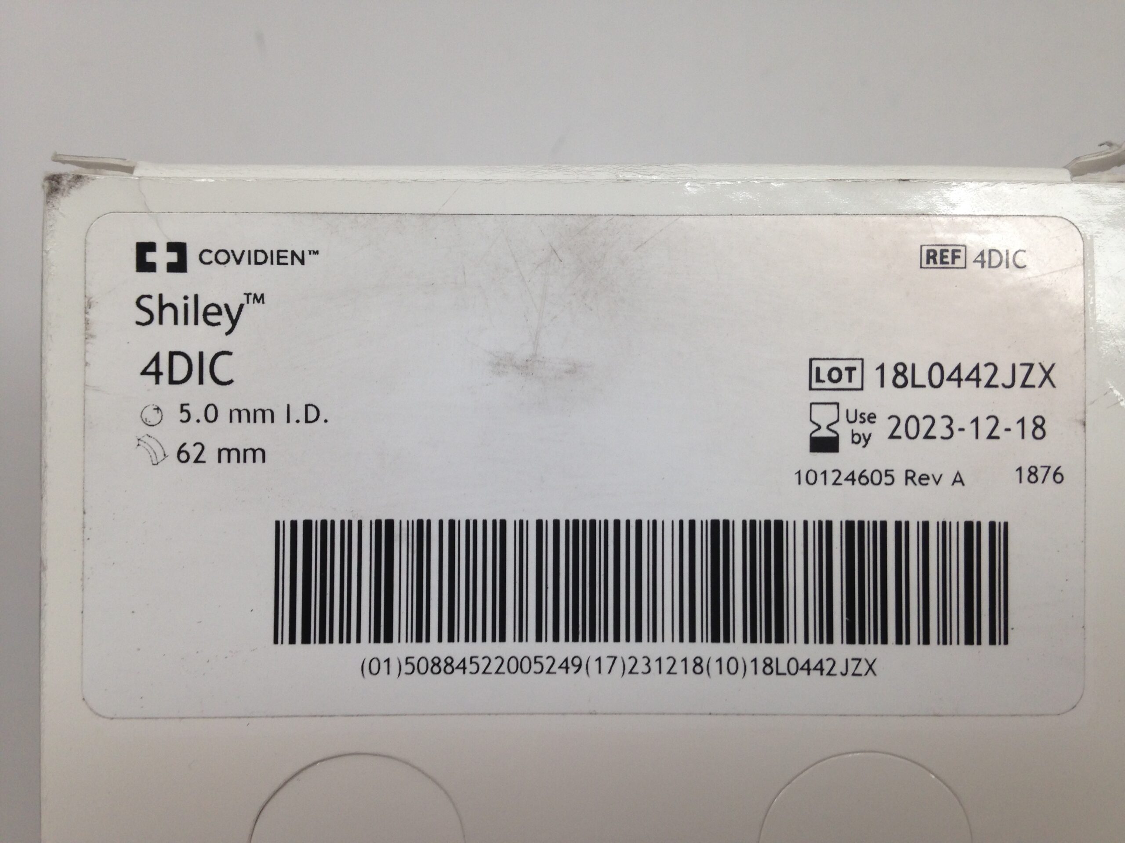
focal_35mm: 33
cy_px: 422
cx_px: 562
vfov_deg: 42.9
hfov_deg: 55.4
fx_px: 1072
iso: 50
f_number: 2.4
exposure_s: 1/60
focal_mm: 4.12
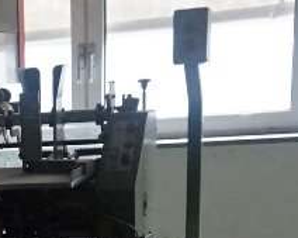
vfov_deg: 13.4
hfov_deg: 15.2
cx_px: -245
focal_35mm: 109
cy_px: 334
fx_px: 960
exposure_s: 1/160
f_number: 3.5
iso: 3200
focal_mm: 16
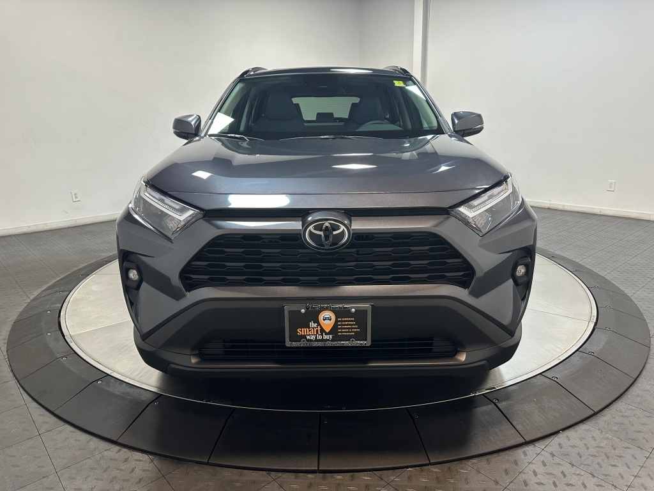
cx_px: 327
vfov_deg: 56.8
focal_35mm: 24
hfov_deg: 71.6
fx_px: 453
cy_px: 246
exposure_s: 1/60
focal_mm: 6.86
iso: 320
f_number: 1.78
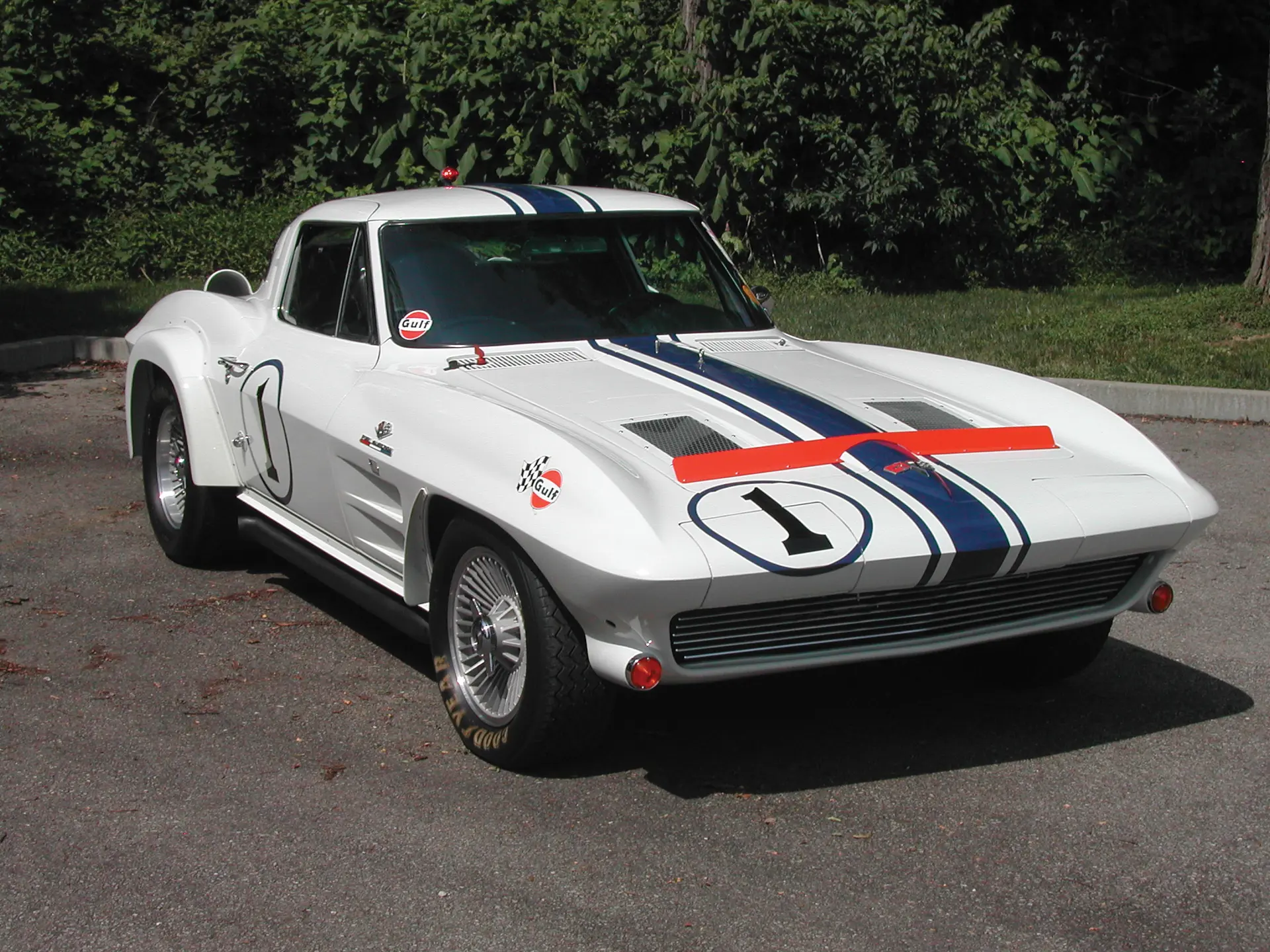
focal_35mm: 57
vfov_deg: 25.7
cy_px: 476
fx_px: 2091
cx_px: 635
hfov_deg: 33.8
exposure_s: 1/330
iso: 100
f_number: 9.2
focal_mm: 12.2
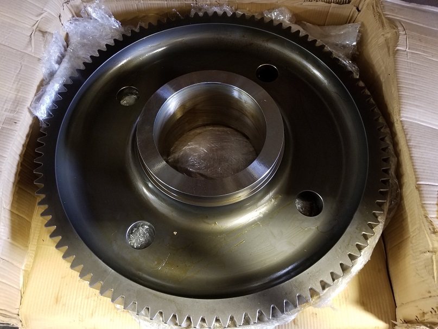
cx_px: 219
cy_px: 164
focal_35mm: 26
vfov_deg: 53.1
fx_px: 329
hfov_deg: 67.3
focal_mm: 4.25
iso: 200
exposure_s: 1/11
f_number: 1.7
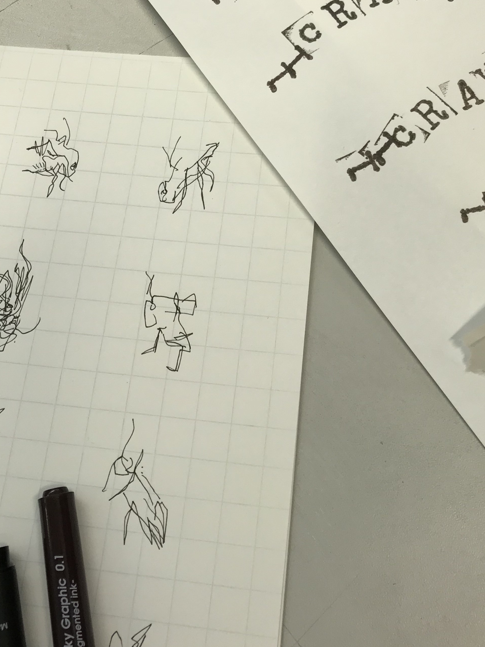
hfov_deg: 32.9
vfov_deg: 41.9
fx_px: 822
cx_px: 257
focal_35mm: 44
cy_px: 175
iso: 32
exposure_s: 1/100
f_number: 1.8
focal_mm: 3.99
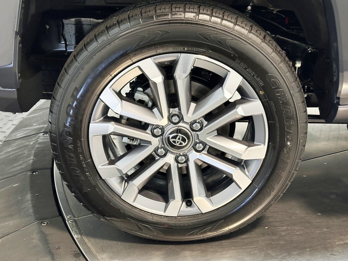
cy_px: 130
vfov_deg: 30.3
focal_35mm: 48
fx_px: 483
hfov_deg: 39.7
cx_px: 174
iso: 500
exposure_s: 1/30
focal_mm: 6.86
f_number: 1.78
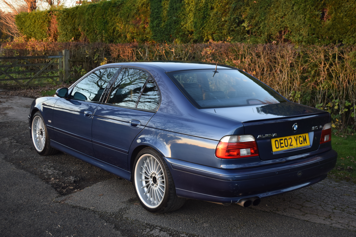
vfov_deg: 29.9
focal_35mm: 45
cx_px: 178
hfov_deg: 43.6
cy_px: 118
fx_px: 445
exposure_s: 1/80
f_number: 4.5
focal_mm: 30
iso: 400
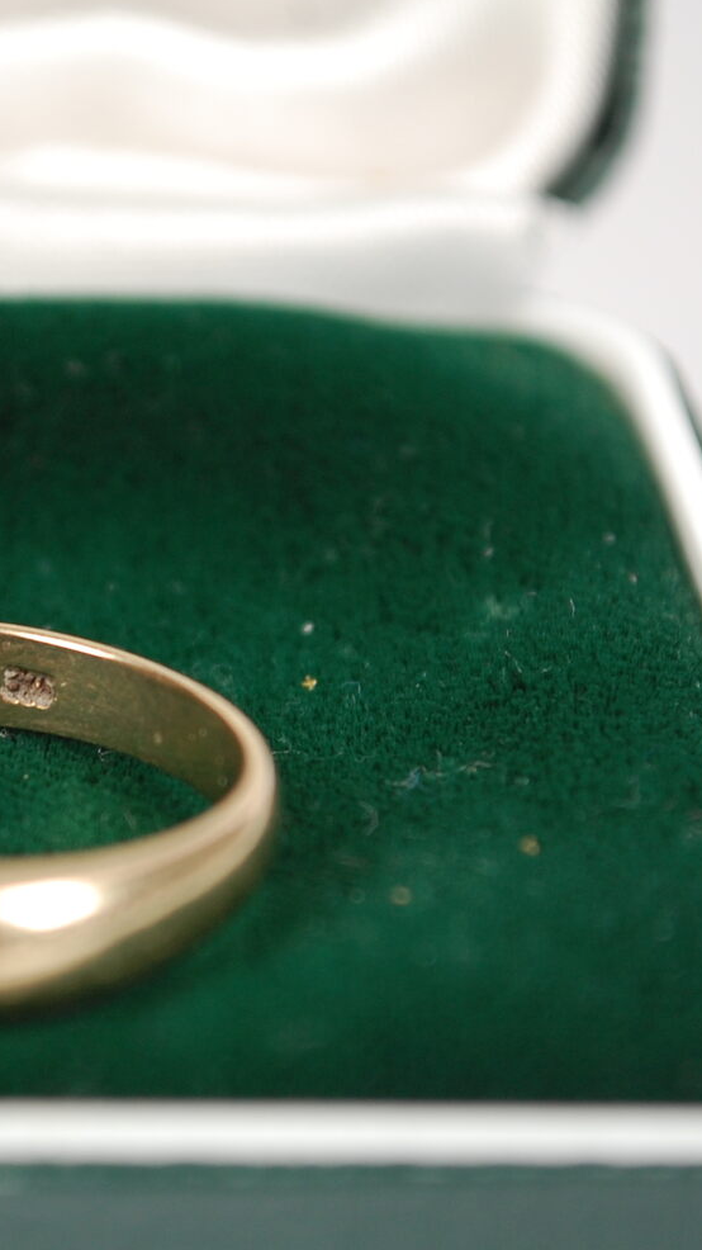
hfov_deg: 8.1
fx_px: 4932
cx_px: -8
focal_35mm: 149
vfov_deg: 14.4
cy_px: 690
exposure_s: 1/125
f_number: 5.6
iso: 360
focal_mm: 55
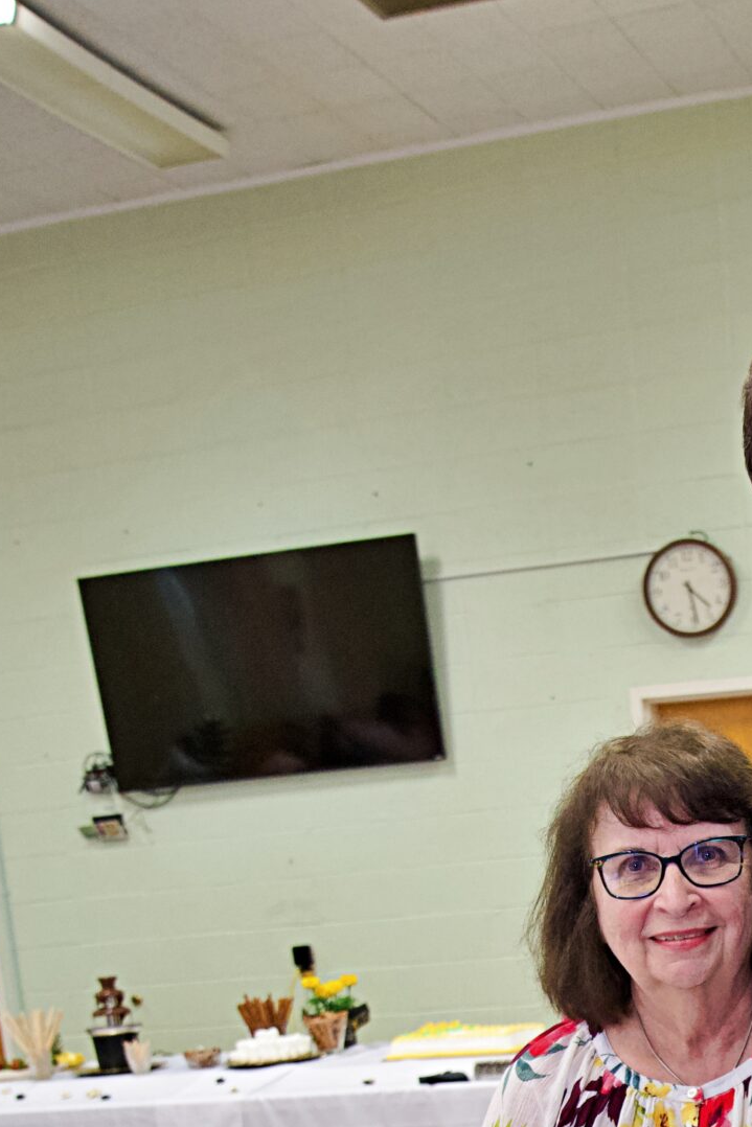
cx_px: 828
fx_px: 1785
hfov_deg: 22.4
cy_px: 1237
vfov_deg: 31.2
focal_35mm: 57
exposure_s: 1/160
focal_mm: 24
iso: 5000
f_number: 4
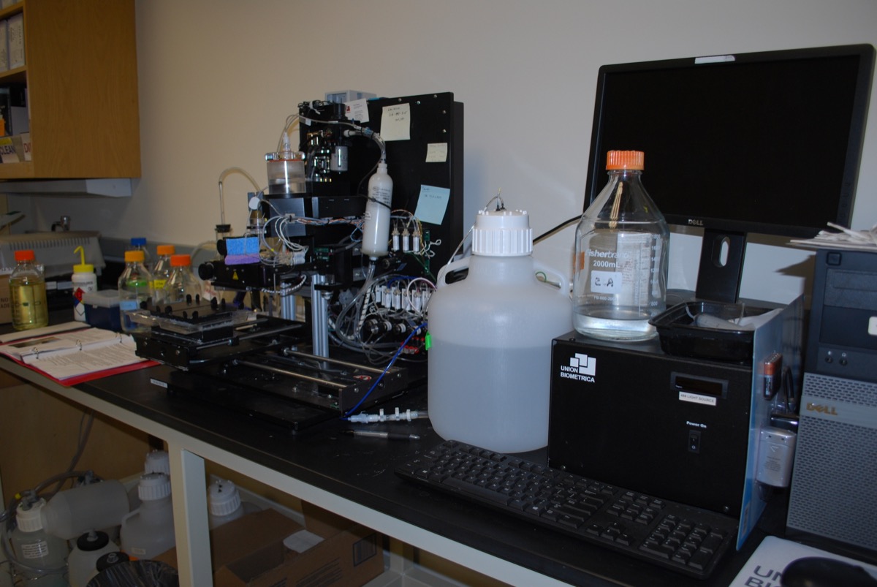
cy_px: 294
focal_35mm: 27
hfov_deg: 67.3
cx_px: 438
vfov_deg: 48.0
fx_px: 658
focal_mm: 18
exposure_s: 1/60
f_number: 3.5
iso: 200
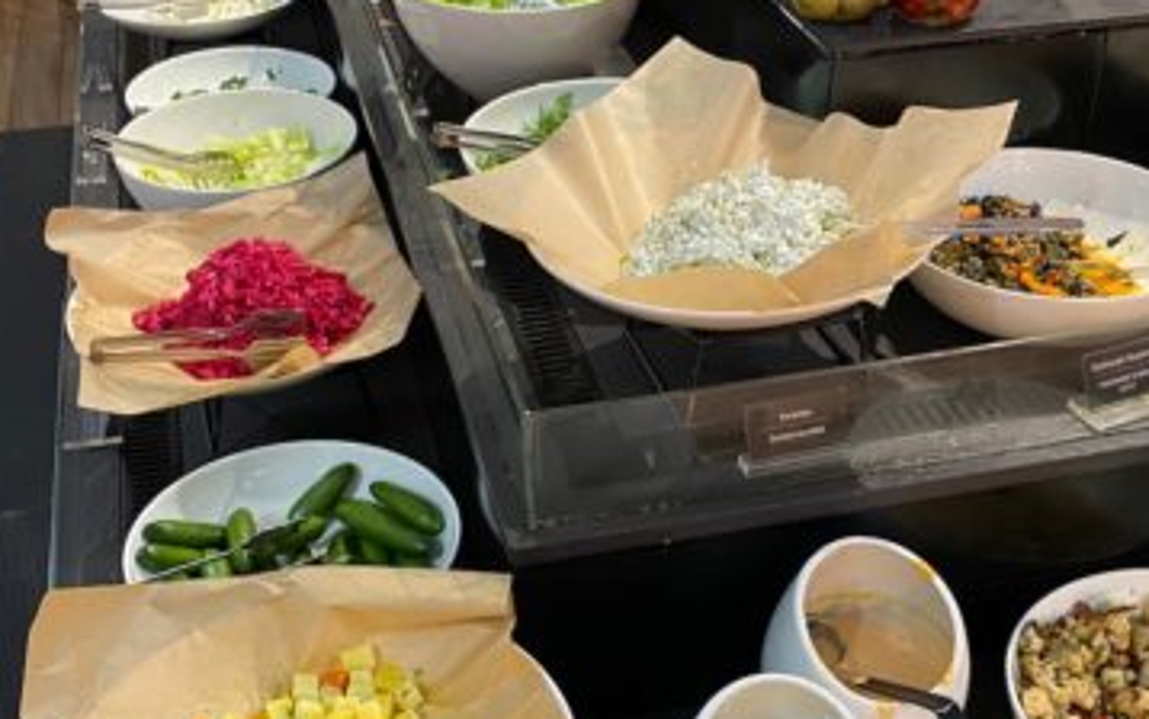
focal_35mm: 47
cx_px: 597
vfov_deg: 27.1
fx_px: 1472
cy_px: 523
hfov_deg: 42.6
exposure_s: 1/50
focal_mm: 4.25
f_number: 1.8
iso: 400
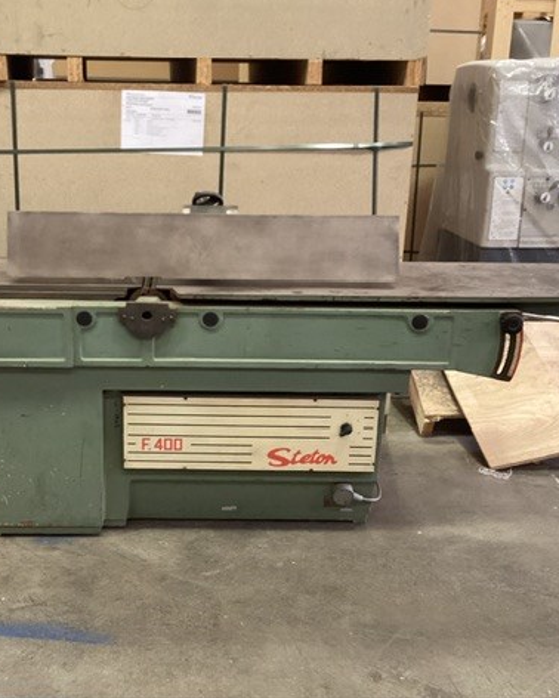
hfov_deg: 36.2
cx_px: 192
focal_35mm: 41
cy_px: 345
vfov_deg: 44.8
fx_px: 847
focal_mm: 3.3
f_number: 2.4
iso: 250
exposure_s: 1/50
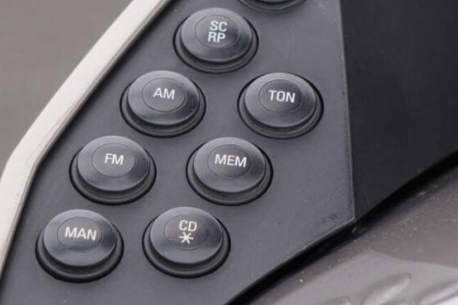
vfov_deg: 3.2
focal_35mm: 427
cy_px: 121
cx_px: 242
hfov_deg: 4.8
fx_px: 5437
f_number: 5.6
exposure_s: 1/160
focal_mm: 103
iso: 400
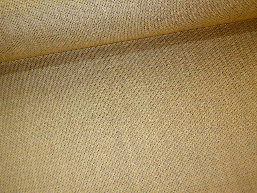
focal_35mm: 33
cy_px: 96
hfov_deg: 55.4
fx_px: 245
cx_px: 128
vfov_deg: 42.9
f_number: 4
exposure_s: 1/60
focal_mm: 5.9
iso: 800
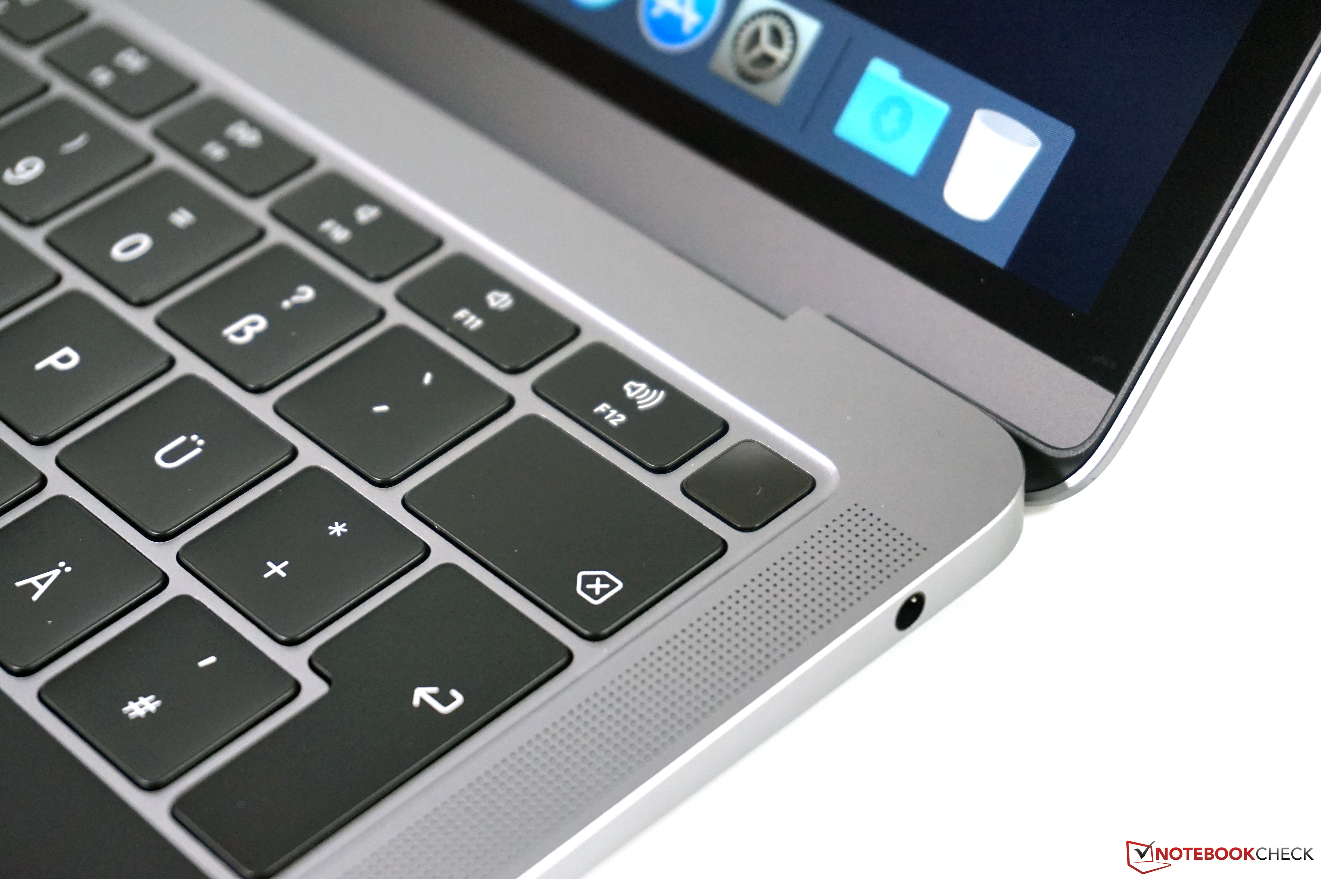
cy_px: 440
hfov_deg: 27.0
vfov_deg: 18.2
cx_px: 660
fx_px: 2751
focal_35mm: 75
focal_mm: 50
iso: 1250
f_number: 5.6
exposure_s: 1/80
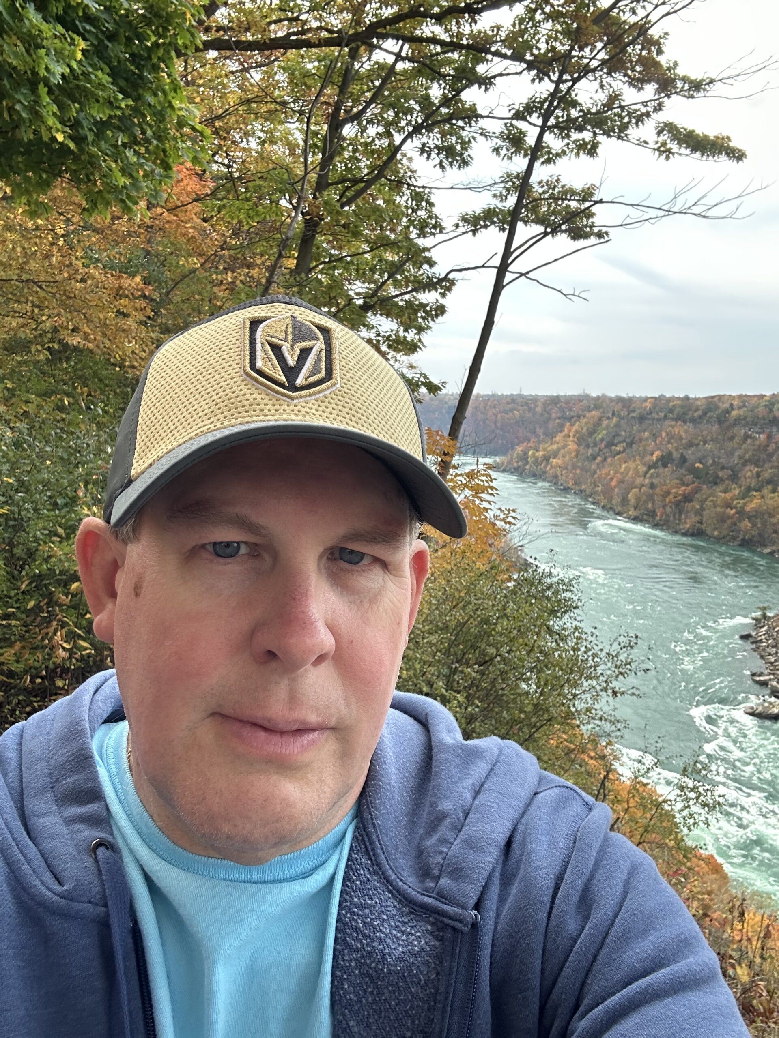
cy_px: 519
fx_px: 900
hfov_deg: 46.8
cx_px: 390
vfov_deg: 60.0
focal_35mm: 30
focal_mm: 2.69
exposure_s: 1/172
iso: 32
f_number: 1.9
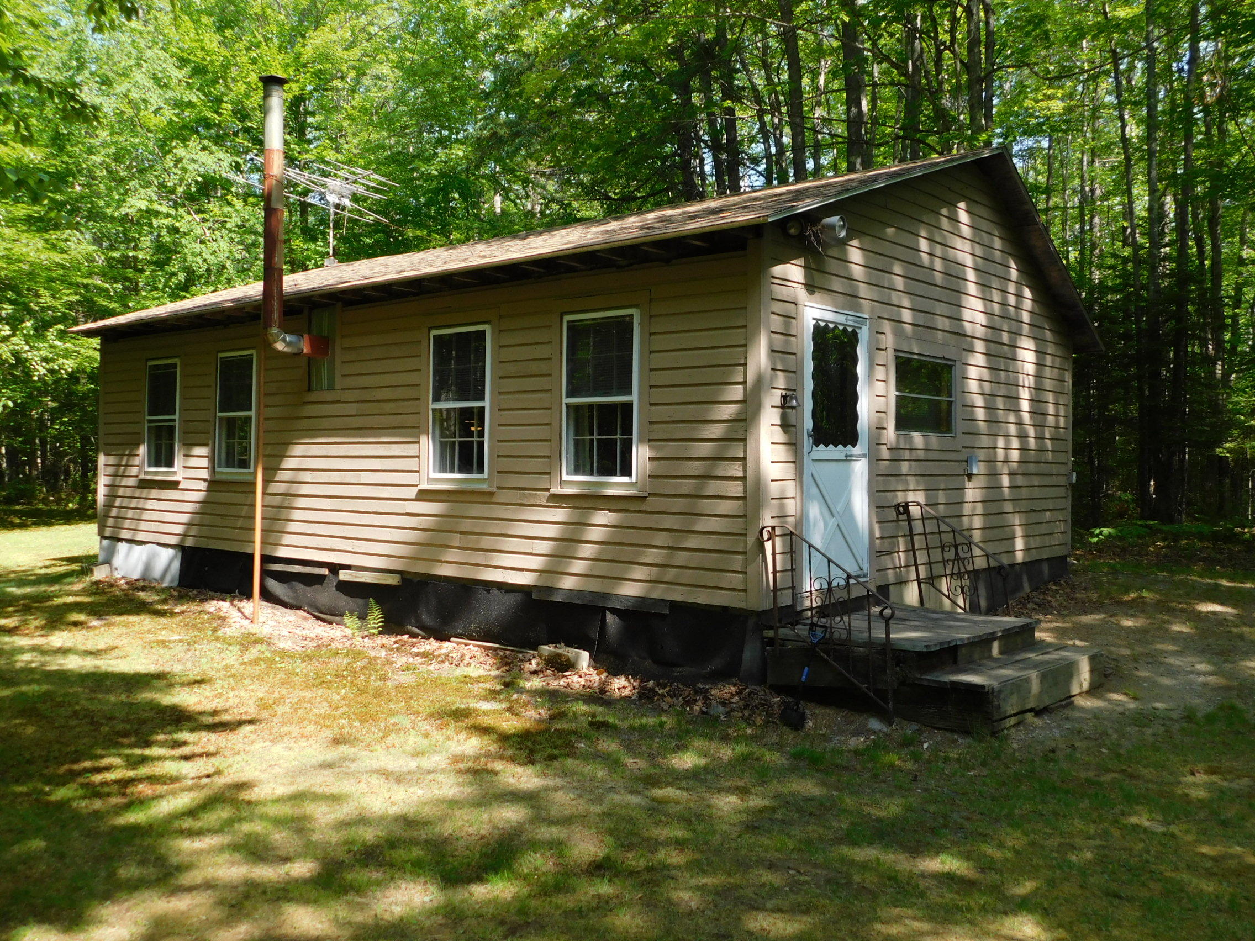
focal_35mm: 30
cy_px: 470
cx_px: 628
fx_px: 1088
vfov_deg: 46.8
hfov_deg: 60.0
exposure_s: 1/320
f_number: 3.2
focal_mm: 5.3
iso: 125
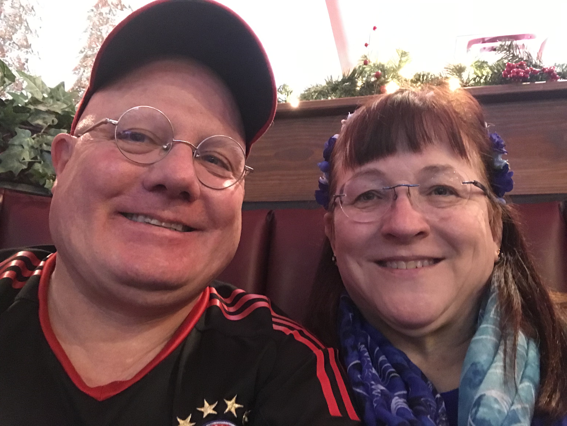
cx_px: 284
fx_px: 524
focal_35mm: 32
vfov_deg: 44.2
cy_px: 213
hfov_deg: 56.8
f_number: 2.2
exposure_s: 1/15
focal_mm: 2.87
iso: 800
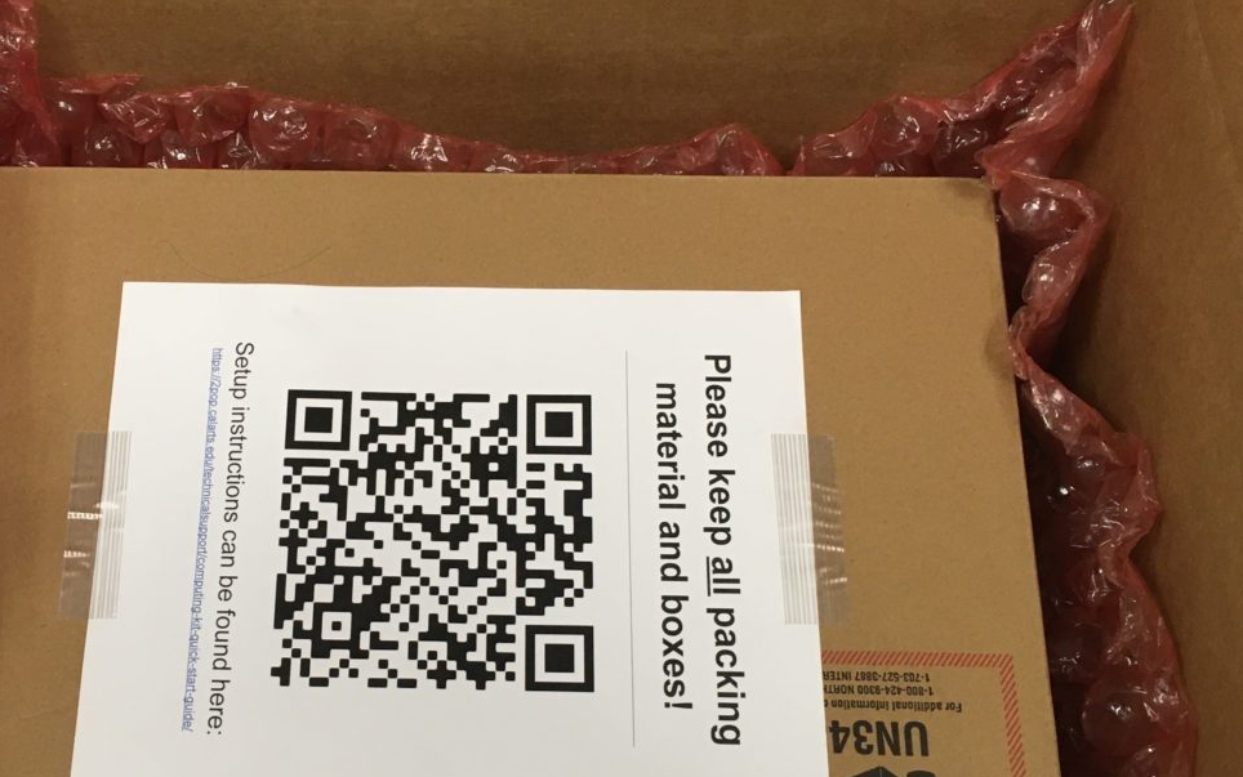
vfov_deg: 25.8
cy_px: 447
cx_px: 424
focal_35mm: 50
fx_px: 1694
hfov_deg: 39.9
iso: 80
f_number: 2.2
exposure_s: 1/30
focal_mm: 4.15
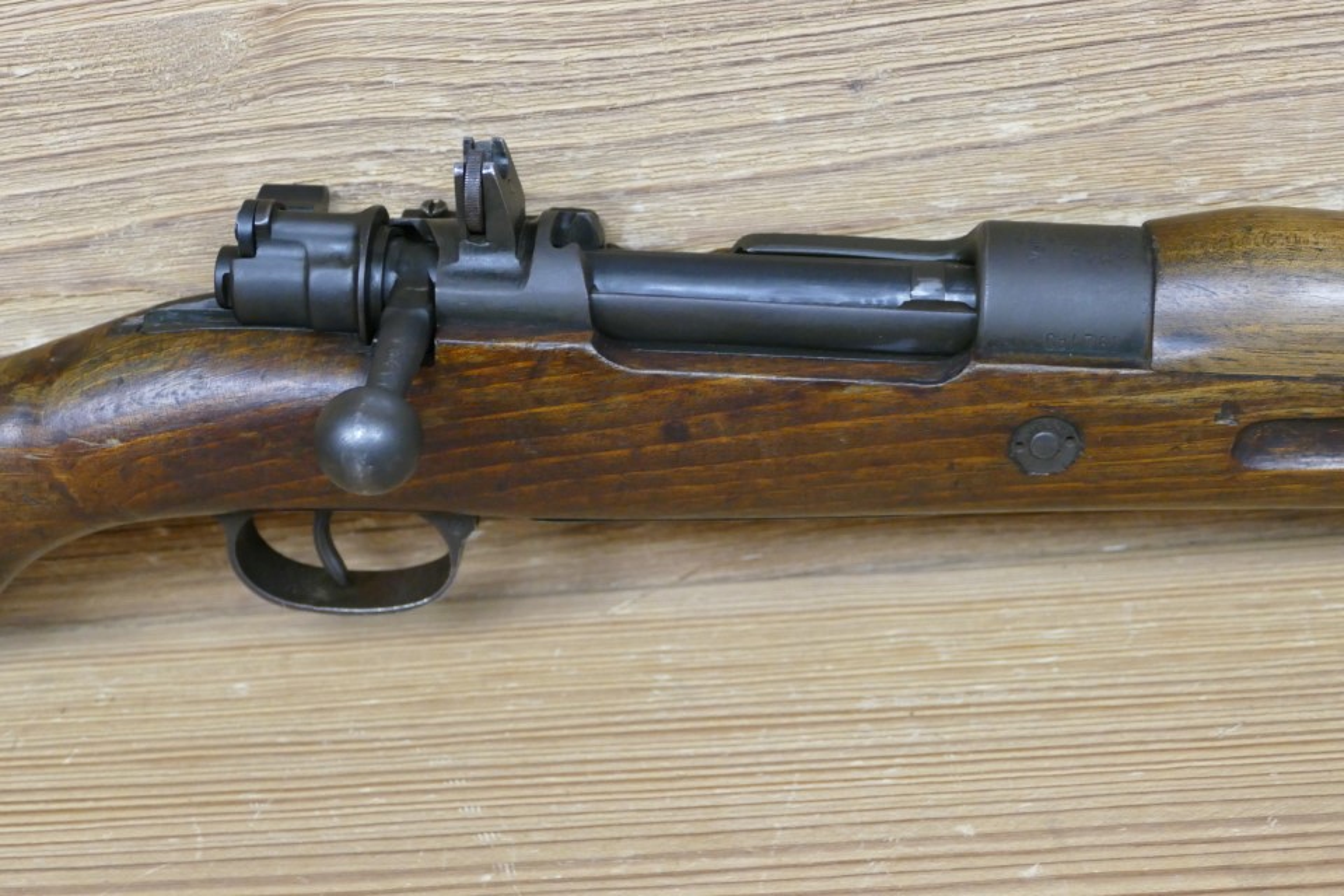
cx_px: 672
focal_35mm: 64
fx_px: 2389
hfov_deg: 31.4
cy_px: 448
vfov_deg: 21.2
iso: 1600
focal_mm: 23.3
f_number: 3.6
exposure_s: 1/80
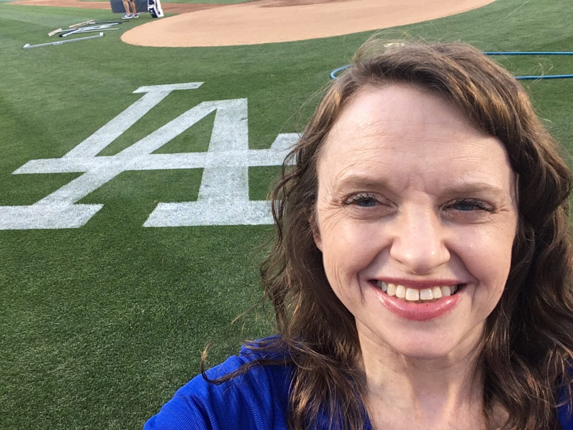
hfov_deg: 58.4
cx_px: 286
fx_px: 513
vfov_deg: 45.4
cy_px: 215
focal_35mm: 31
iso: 50
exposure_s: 1/169
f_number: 2.4
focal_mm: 2.15
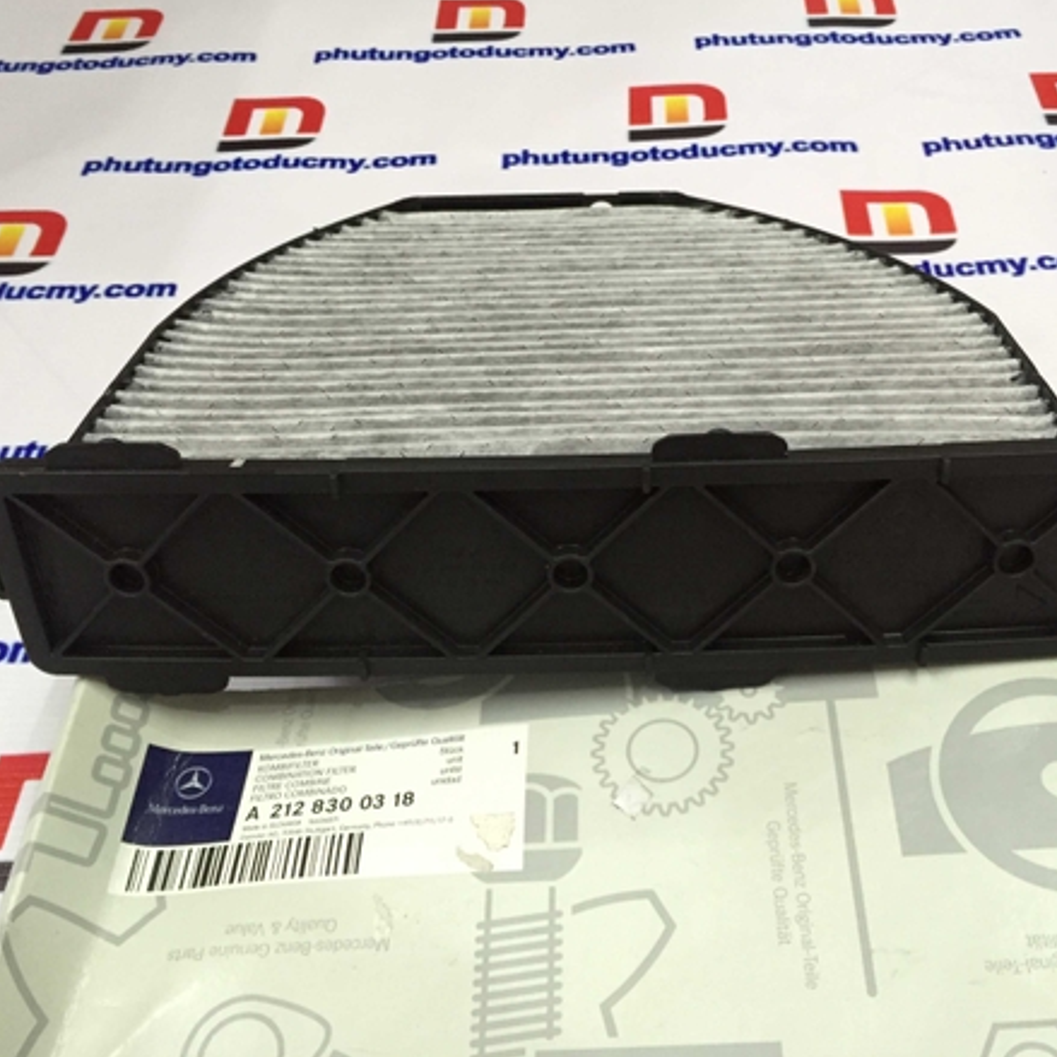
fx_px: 1209
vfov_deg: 47.2
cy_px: 532
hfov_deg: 47.0
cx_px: 621
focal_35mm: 35
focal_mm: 4.15
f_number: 2.2
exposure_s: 1/30
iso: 160
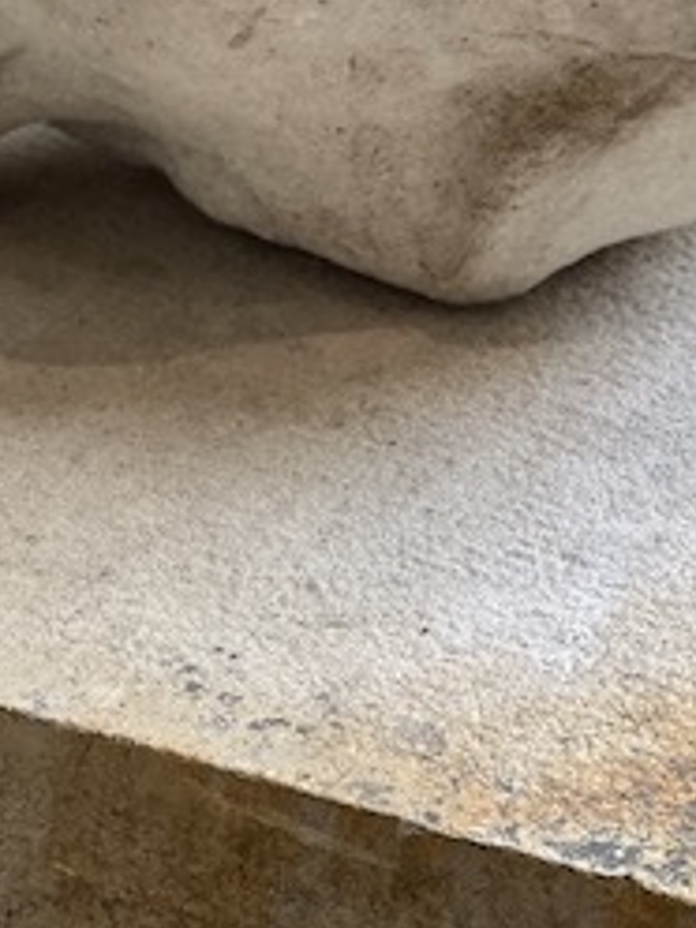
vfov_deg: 10.5
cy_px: -37
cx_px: 228
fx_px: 4986
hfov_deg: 8.0
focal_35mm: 186
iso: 160
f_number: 2.8
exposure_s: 1/60
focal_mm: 9
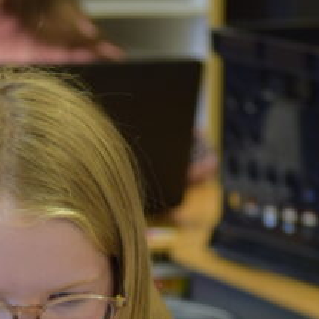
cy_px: 352
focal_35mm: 387
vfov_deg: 4.5
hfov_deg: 4.5
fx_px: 4030
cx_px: -214
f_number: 4.2
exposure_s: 1/60
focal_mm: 85
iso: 1000
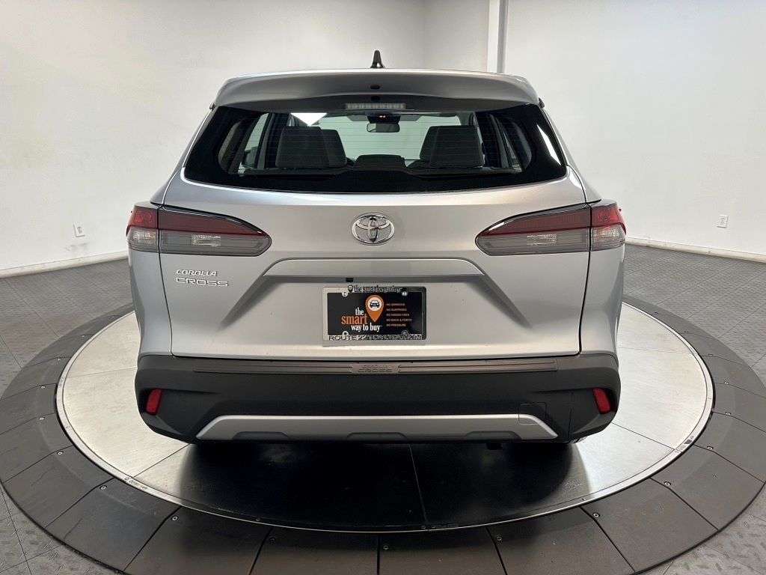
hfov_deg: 71.6
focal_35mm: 24
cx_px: 383
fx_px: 531
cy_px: 288
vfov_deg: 56.8
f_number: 1.78
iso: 250
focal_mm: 6.86
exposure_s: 1/60
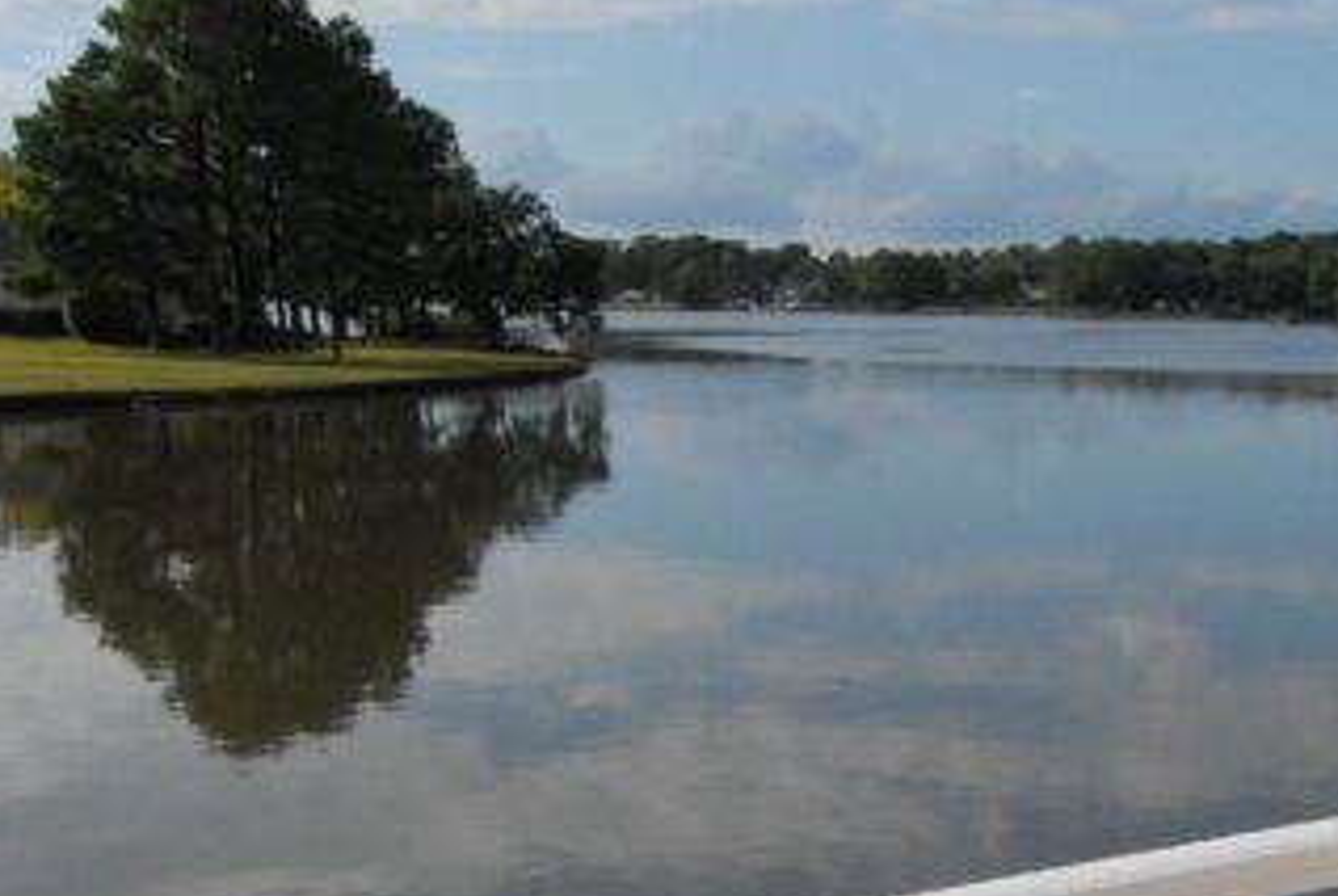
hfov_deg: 33.6
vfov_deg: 22.6
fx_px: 2159
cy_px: 885
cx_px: 1035
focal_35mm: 58
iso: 640
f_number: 14
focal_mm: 12
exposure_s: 1/750
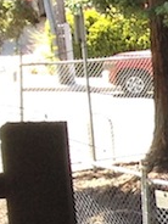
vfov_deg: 6.4
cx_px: 969
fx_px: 1967
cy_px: 338
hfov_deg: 4.1
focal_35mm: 304
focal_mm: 4.28
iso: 64
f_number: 2.4
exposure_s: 1/120
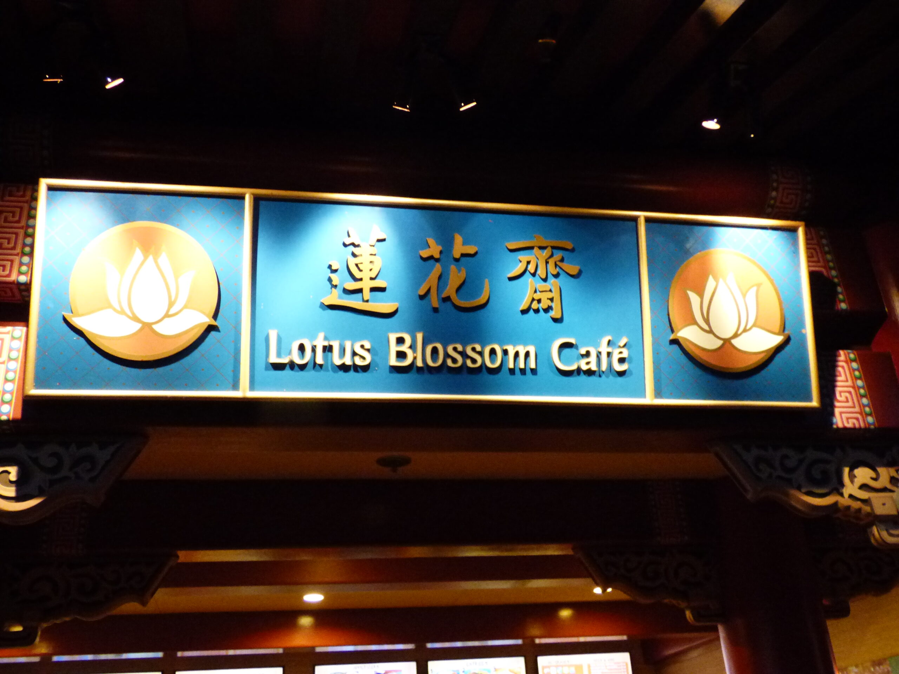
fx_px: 935
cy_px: 337
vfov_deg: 39.7
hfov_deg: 51.4
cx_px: 450
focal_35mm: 36
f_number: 3.4
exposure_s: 1/50
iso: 1600
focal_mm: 6.18
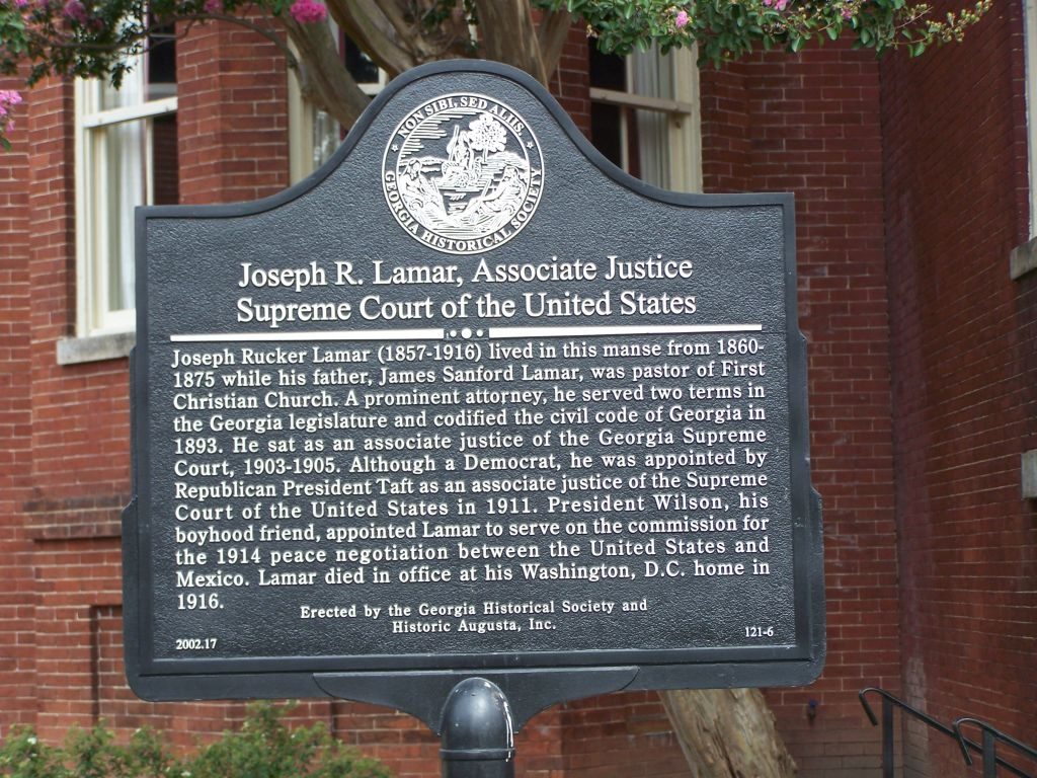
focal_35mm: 94
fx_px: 2816
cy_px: 389
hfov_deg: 20.9
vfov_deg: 15.7
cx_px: 518
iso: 64
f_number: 3.2
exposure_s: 1/200
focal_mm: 15.6
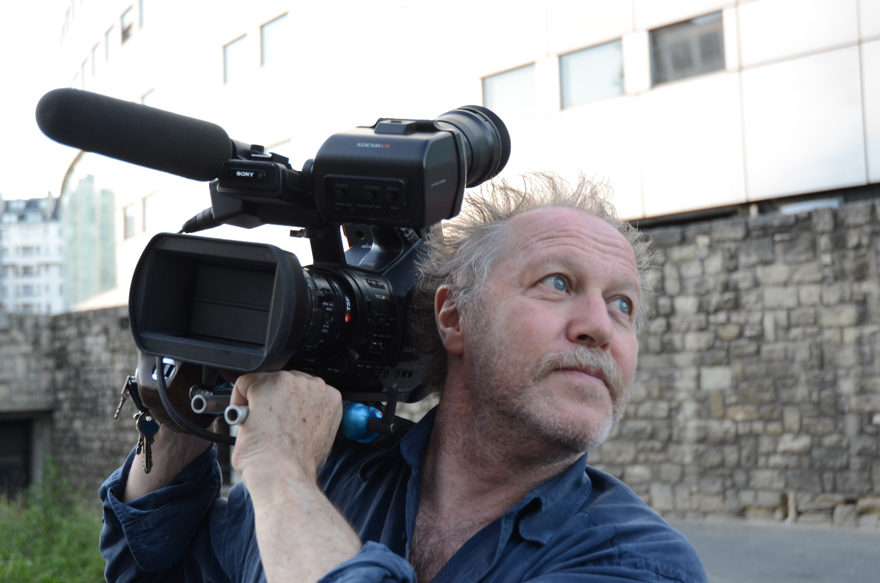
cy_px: 292
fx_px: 1134
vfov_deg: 28.8
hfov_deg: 42.4
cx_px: 440
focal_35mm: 46
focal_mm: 31
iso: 160
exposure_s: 1/50
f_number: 4
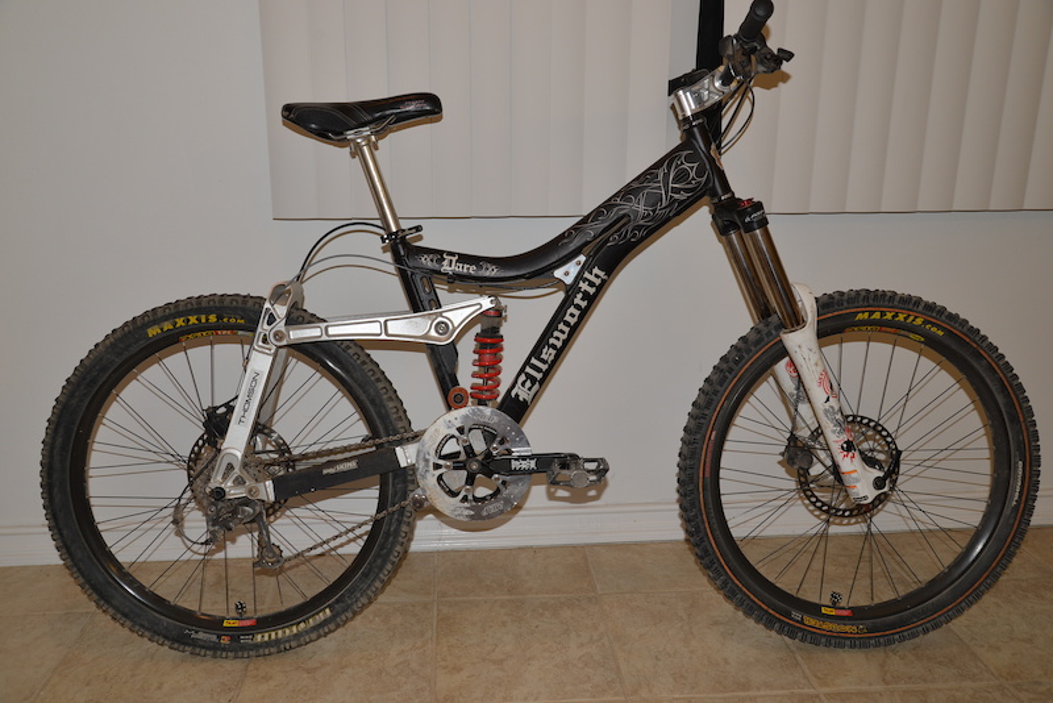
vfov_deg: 42.4
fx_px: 907
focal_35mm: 31
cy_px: 352
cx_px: 526
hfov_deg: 60.3
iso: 200
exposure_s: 1/30
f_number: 5.6
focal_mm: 31
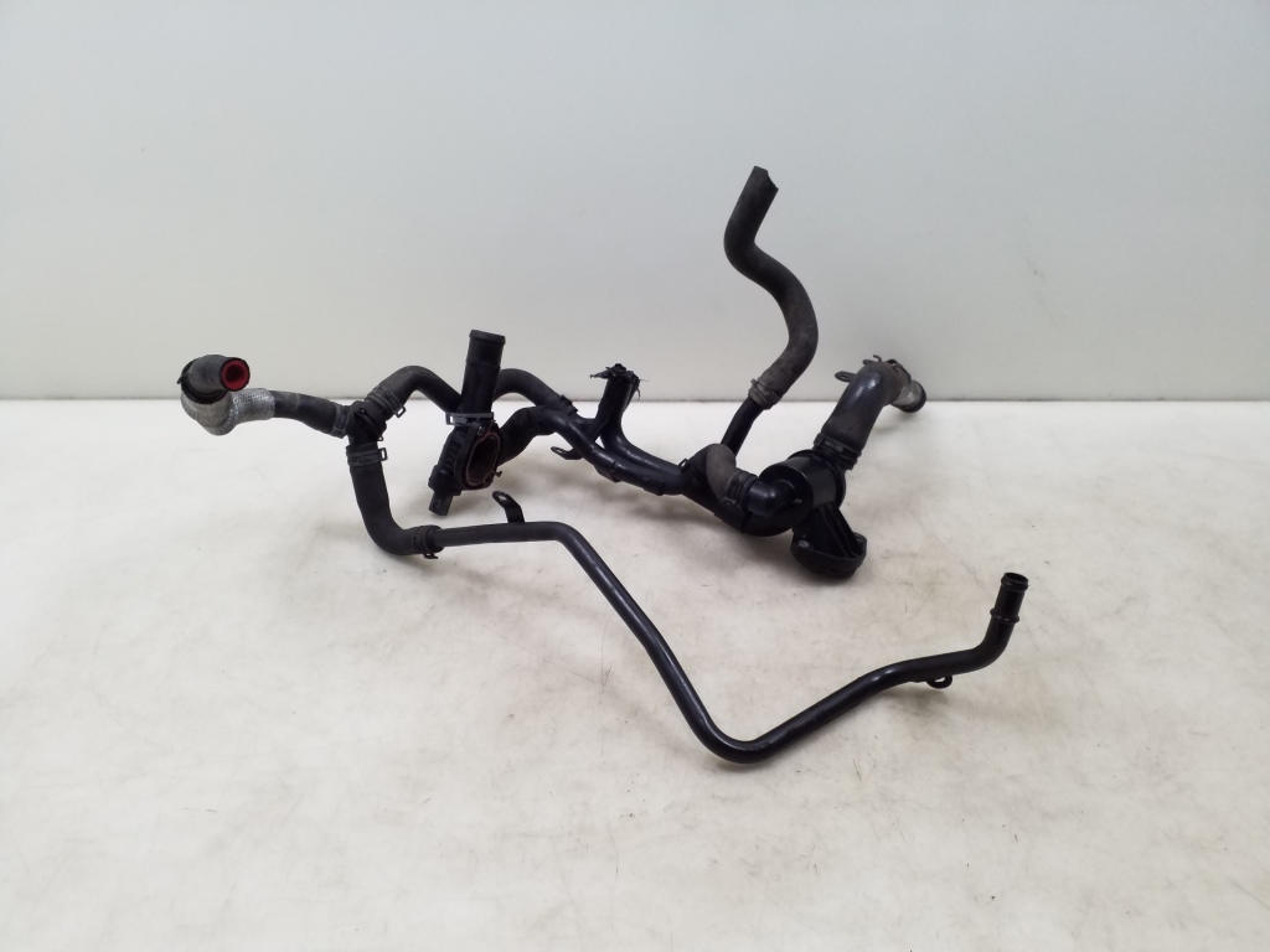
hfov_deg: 65.3
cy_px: 476
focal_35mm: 27
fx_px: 991
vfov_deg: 51.4
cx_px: 635
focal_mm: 3.6
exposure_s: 1/50
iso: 100
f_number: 1.9
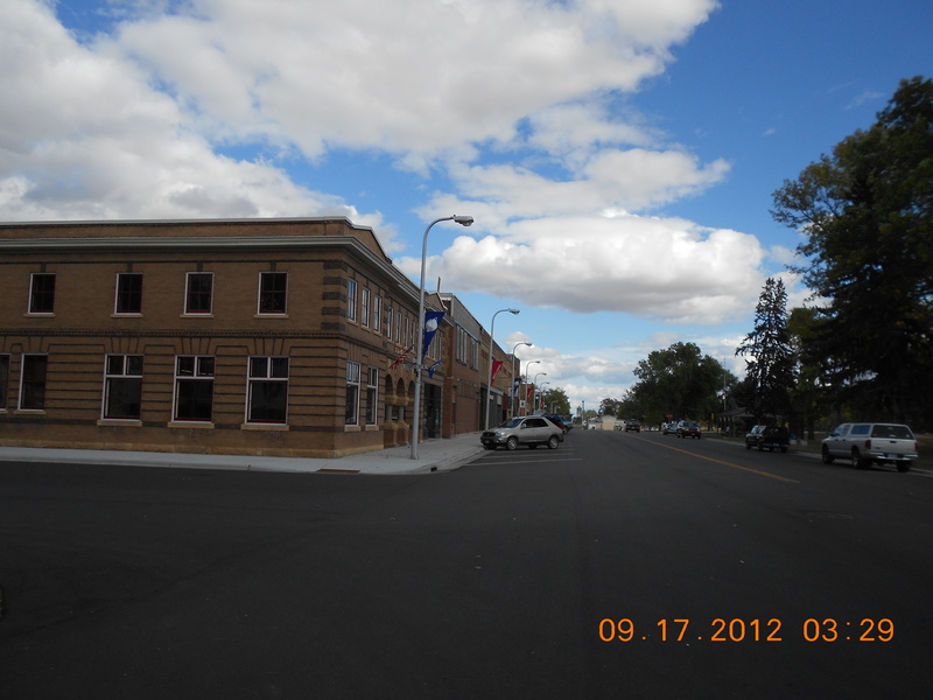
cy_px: 350
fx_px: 701
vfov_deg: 53.1
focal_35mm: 26
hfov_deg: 67.3
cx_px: 466
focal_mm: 4.6
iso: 80
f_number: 3.2
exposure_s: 1/1250
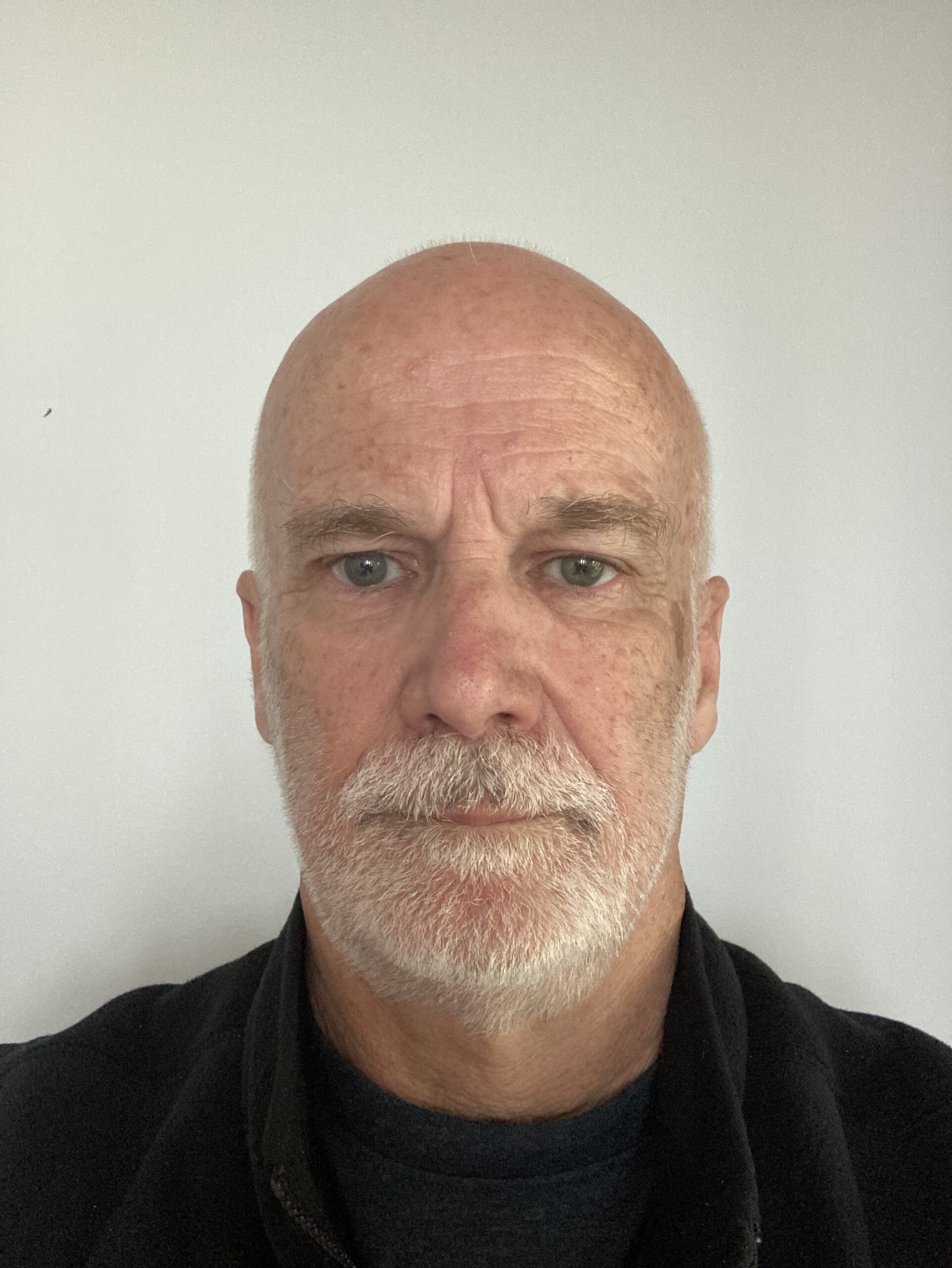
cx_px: 476
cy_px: 634
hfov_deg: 44.2
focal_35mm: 32
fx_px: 1172
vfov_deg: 56.8
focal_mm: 2.87
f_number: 2.2
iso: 320
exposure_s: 1/40
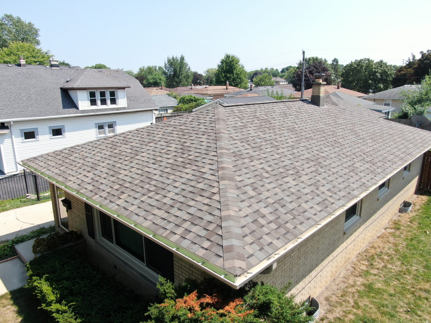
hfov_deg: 71.6
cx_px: 216
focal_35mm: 24
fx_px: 299
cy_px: 162
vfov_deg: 56.8
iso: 100
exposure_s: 1/640
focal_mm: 4.39
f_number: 2.8
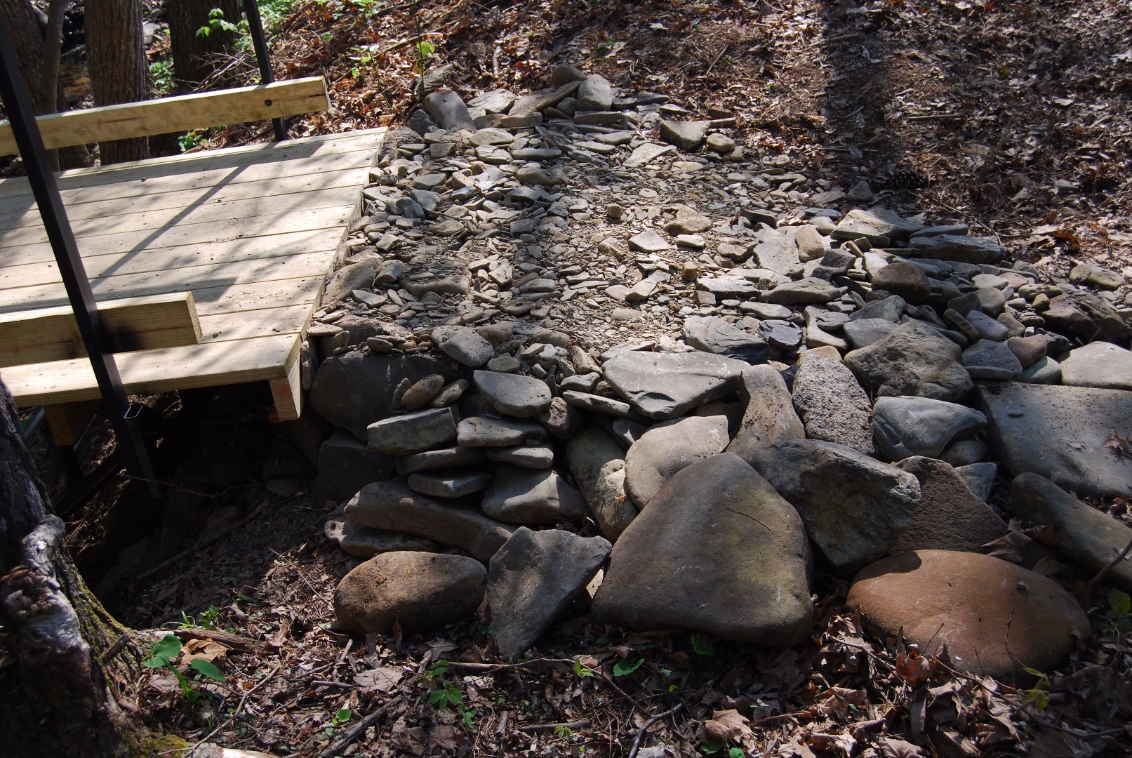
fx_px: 1322
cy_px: 379
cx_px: 566
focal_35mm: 42
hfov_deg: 46.3
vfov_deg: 32.0
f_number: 5.6
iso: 110
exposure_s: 1/125
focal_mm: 28
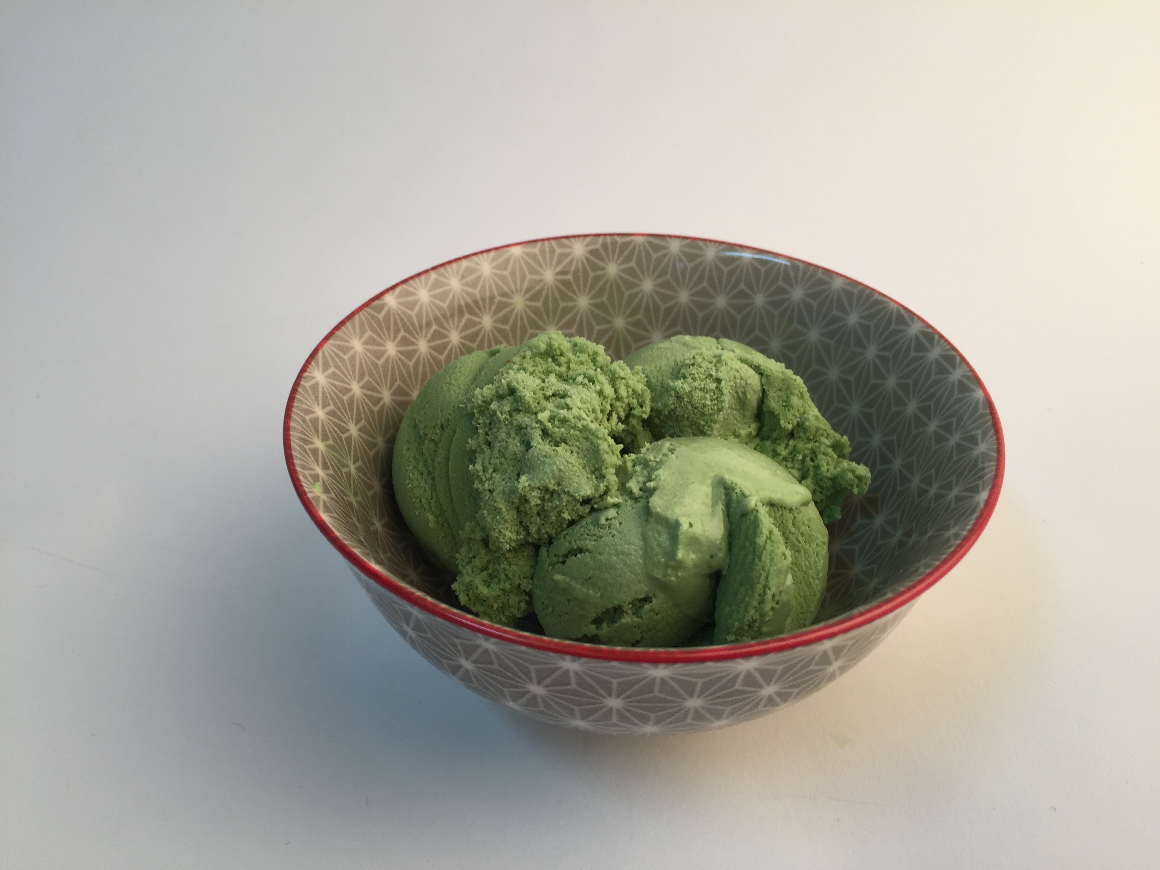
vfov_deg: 48.2
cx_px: 580
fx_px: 972
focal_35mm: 29
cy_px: 435
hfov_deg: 61.7
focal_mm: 4.15
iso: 32
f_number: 2.2
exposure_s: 1/50
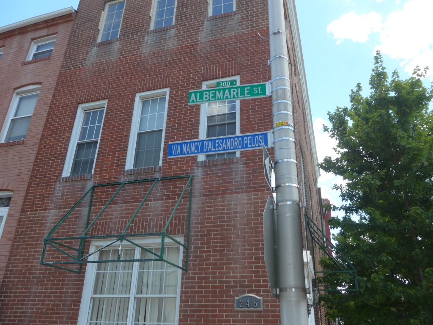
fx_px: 363
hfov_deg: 61.7
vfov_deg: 48.2
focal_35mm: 29
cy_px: 162
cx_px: 216
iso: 80
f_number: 2.8
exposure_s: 1/400
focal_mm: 6
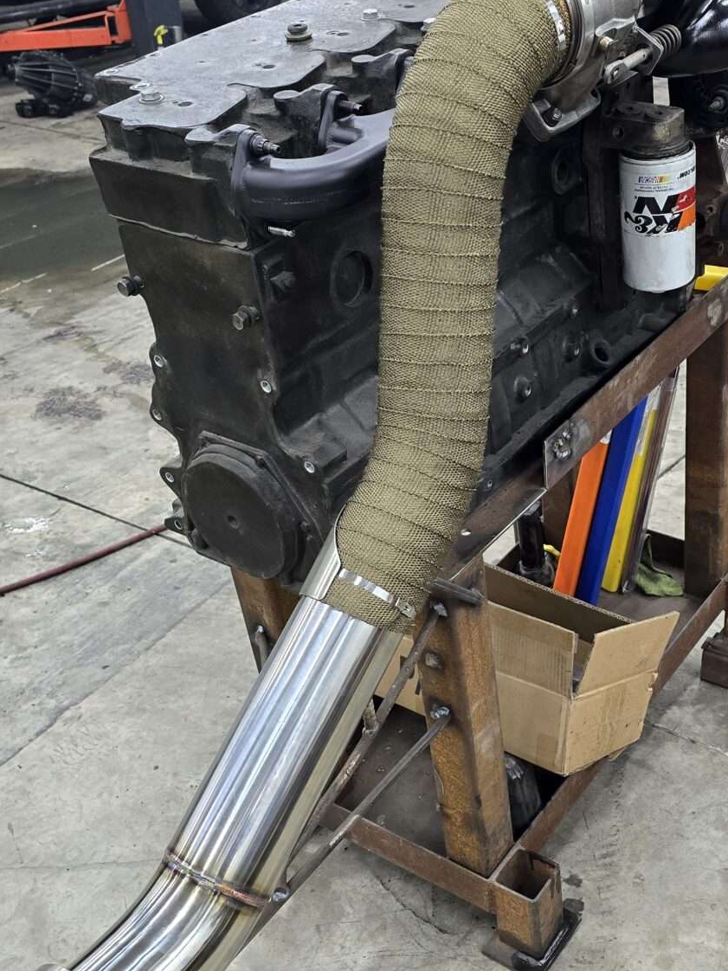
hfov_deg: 34.0
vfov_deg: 44.7
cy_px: 557
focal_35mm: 42
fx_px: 1178
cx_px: 499
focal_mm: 6.3
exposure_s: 1/120
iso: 400
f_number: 1.7
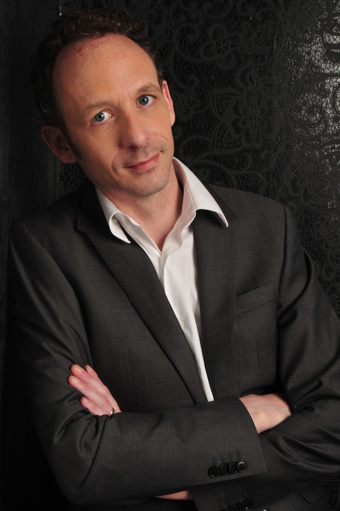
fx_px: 980
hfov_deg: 19.7
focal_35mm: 69
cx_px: 170
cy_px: 256
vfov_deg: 29.3
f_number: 11
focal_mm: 46
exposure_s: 1/125
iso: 200
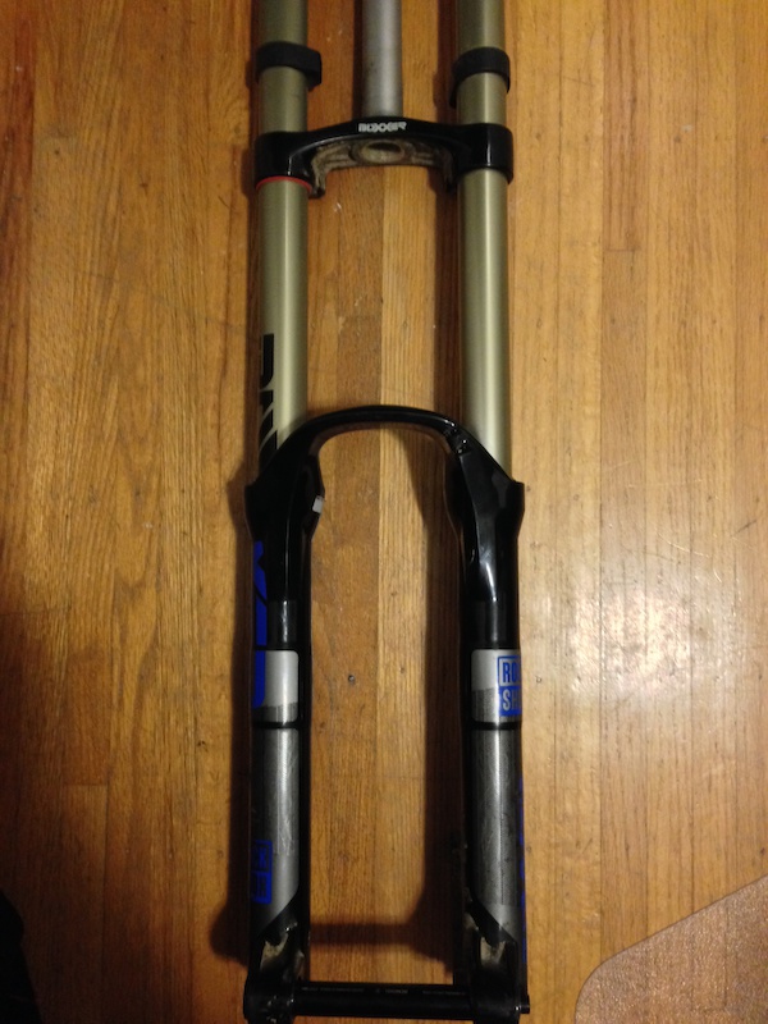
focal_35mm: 33
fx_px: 976
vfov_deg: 55.4
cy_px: 512
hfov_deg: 42.9
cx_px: 384
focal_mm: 4.12
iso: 400
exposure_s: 1/15
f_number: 2.4
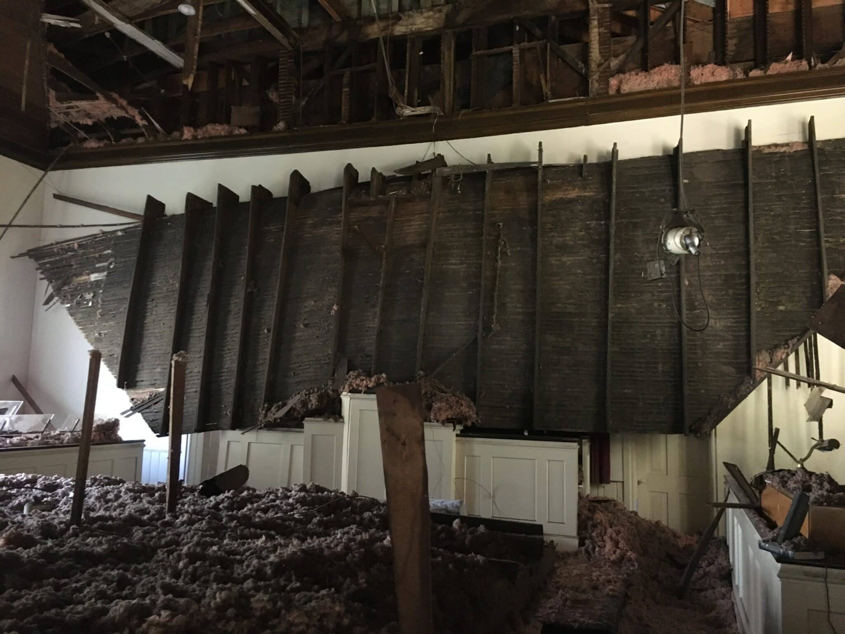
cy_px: 317
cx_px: 422
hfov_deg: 61.7
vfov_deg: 48.2
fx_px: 708
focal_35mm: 29
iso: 320
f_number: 2.2
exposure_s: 1/15
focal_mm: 4.15
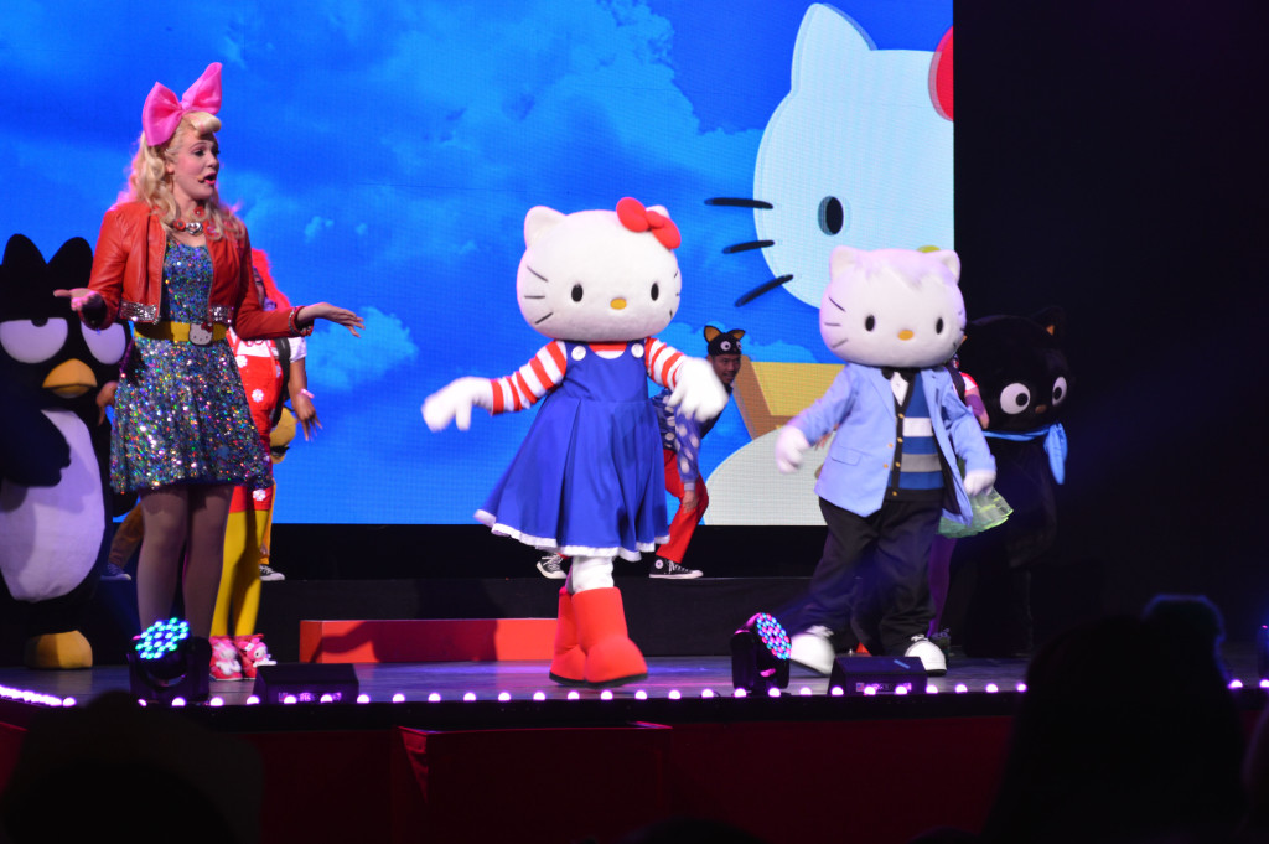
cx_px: 634
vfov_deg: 16.5
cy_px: 422
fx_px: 2906
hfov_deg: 24.6
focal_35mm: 82
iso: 400
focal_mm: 55
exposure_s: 1/50
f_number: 5.6
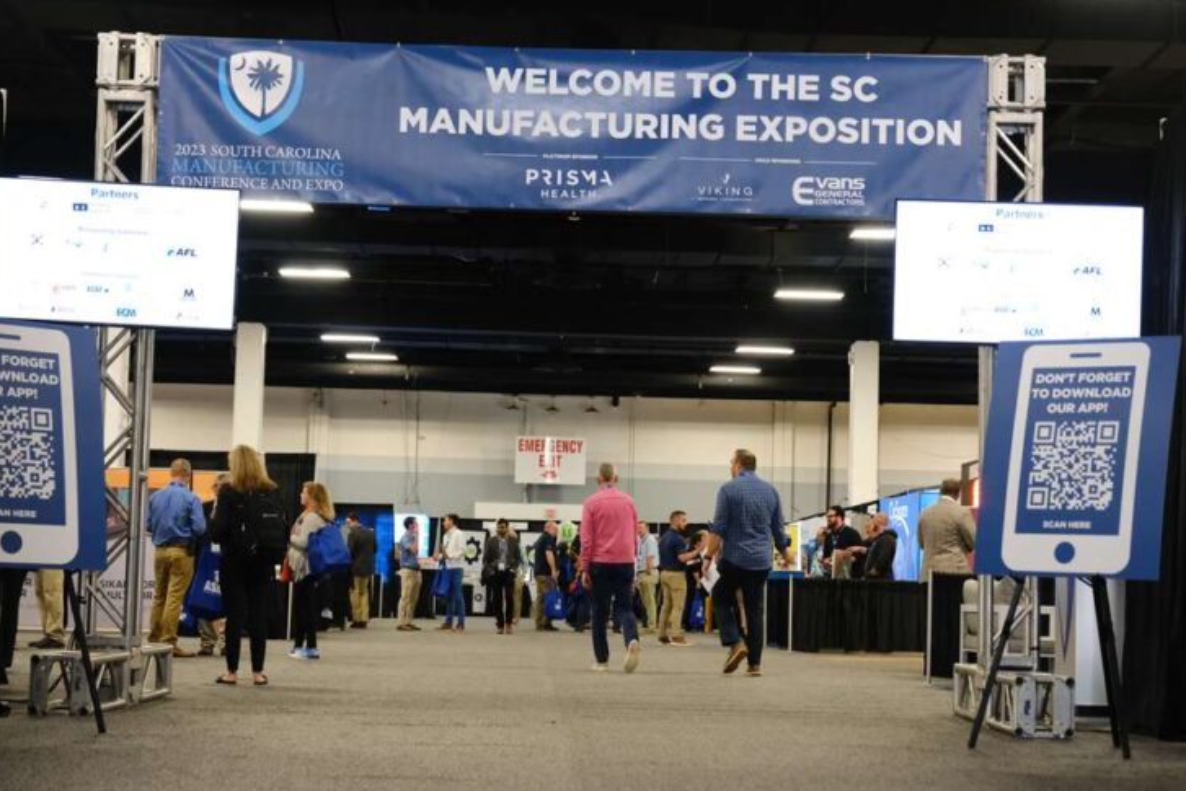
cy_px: 380
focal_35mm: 66
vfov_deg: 20.6
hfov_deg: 30.5
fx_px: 2175
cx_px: 622
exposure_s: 1/125
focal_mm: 40.1
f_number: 3.2
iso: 3200
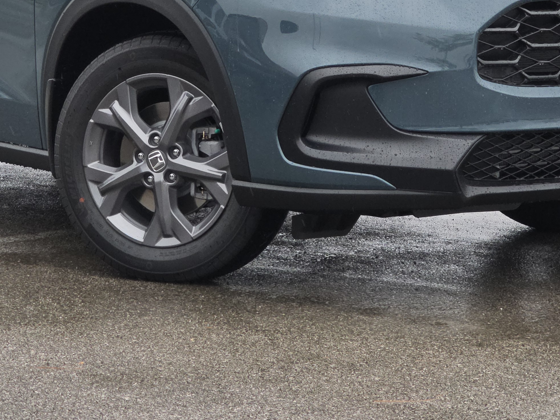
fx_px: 2281
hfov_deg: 14.0
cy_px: 11
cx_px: 196
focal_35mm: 141
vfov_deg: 10.4
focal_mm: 7.9
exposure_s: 1/279
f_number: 2.4
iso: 50
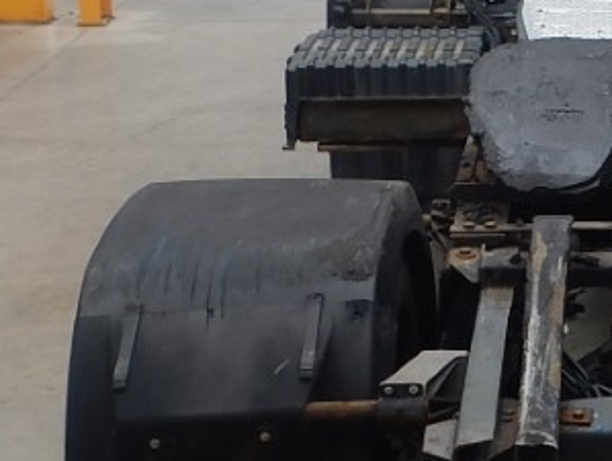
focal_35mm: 106
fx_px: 1876
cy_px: 74
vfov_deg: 13.9
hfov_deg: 18.0
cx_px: 641
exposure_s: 1/30
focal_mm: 5.6
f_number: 4.2
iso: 125
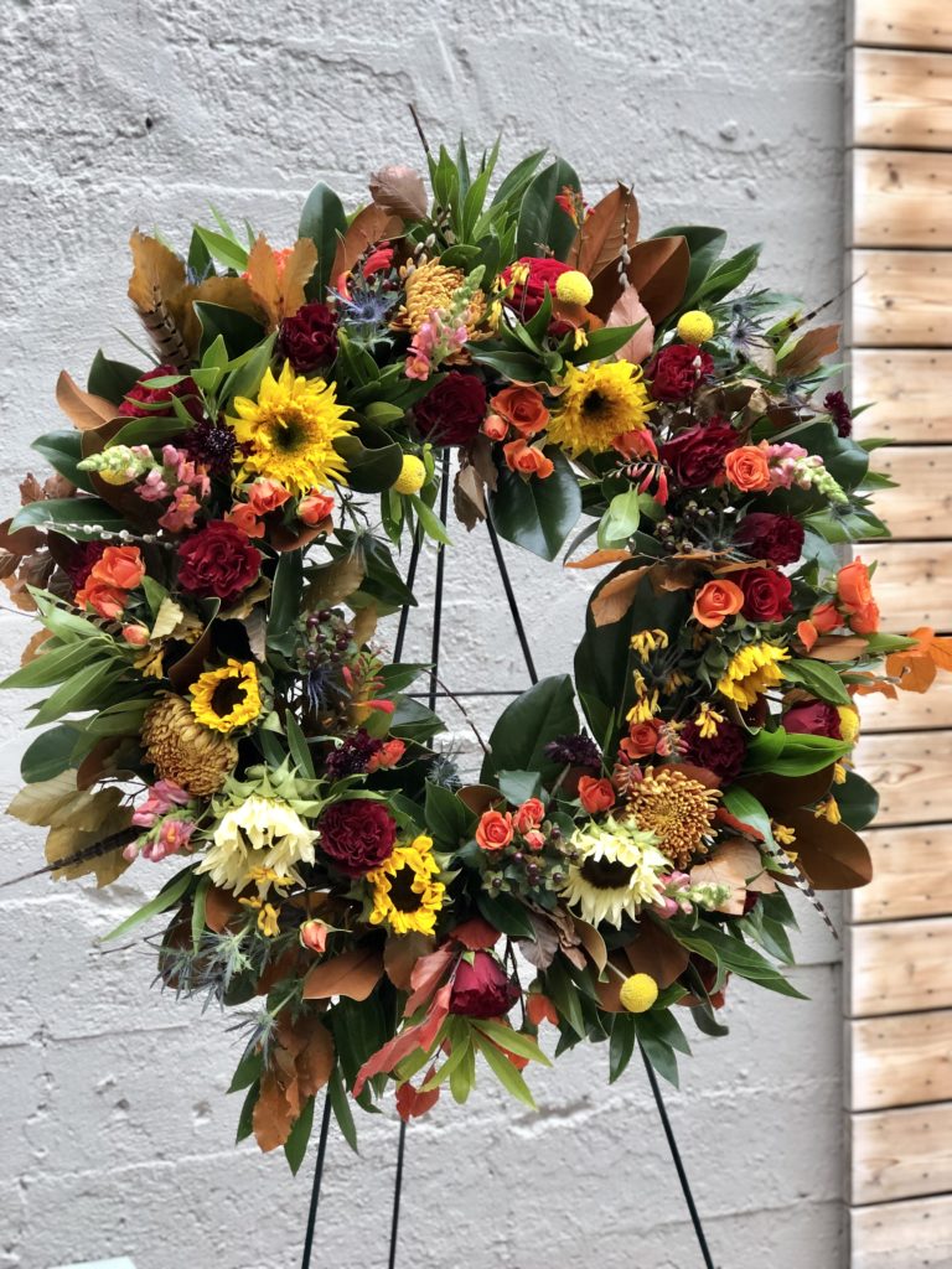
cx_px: 476
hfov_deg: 25.7
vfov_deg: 33.8
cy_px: 634
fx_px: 2090
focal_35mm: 57
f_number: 2.8
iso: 40
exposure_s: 1/30
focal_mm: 6.6
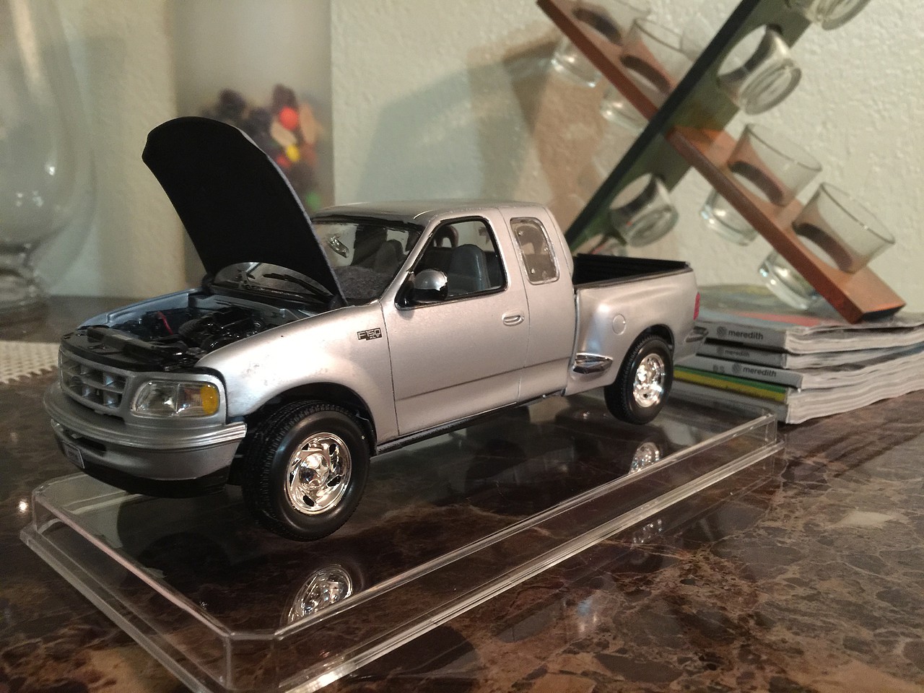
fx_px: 774
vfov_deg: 48.2
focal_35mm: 29
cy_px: 346
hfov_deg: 61.7
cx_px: 462
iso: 100
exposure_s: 1/4
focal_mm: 4.15
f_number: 2.2
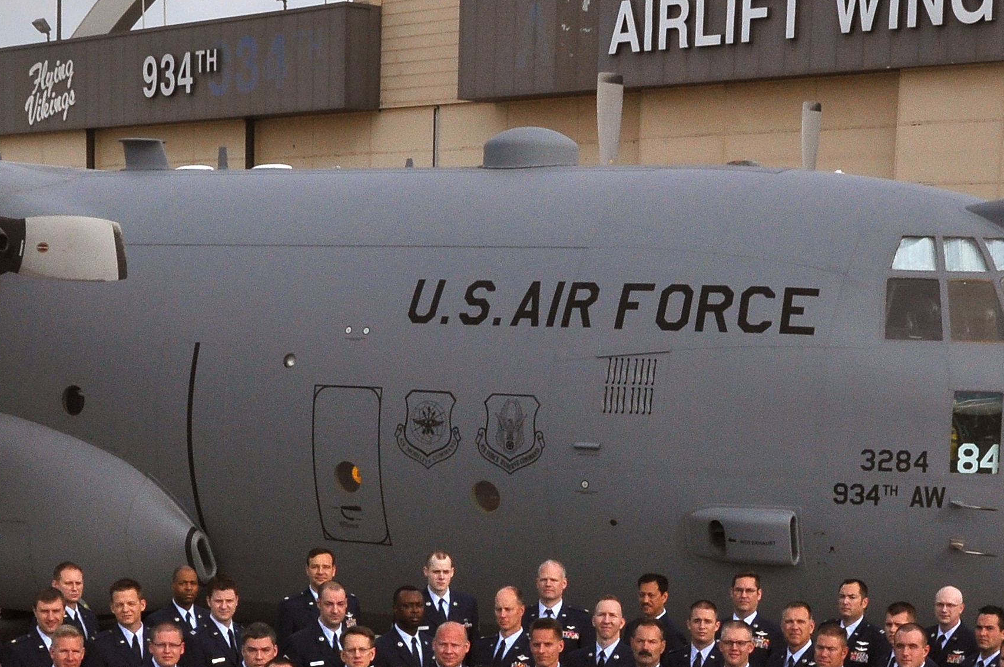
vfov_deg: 15.8
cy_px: 789
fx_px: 2312
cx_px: 576
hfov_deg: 24.5
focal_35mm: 83
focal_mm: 22
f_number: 22
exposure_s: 1/200
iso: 400
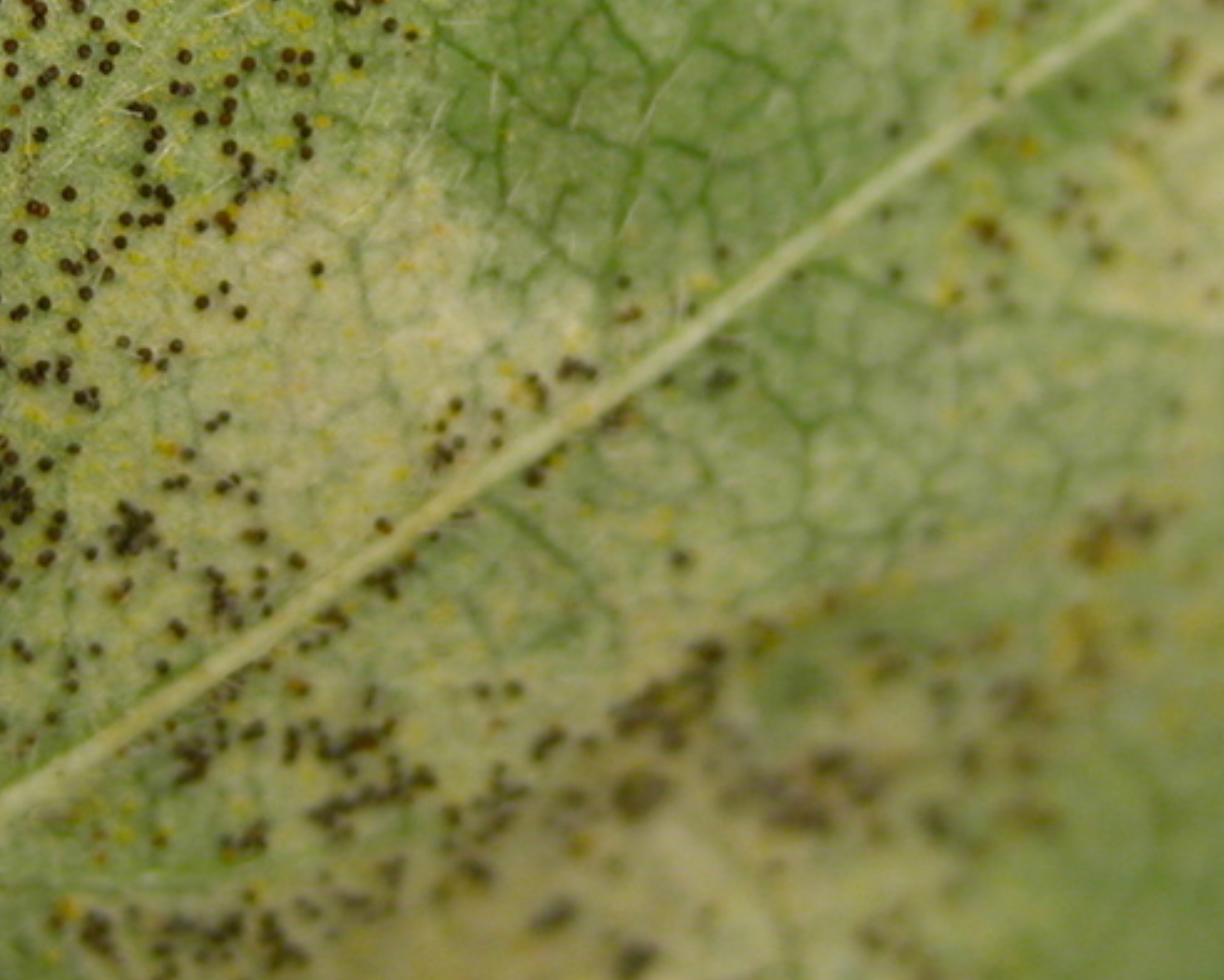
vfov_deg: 4.8
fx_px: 11706
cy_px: 249
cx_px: 537
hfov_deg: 6.0
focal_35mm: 323
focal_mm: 27.3
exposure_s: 1/7.7
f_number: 3.7
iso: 100
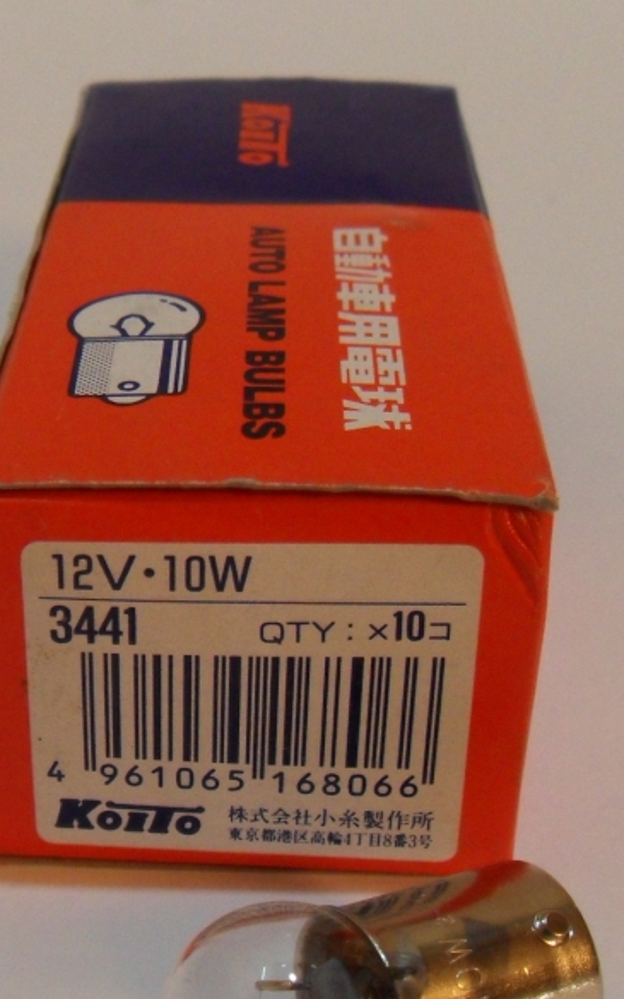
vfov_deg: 31.4
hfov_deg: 19.9
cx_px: 161
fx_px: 1769
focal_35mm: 65
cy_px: 638
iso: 400
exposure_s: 1/20
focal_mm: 6.3
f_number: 3.5
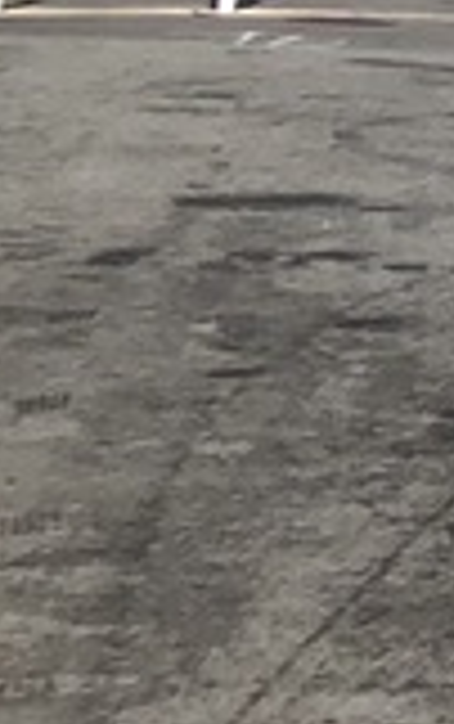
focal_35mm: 189
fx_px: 3732
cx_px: 2009
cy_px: -702
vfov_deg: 10.3
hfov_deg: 5.7
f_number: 1.8
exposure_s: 1/2525
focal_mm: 4
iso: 20
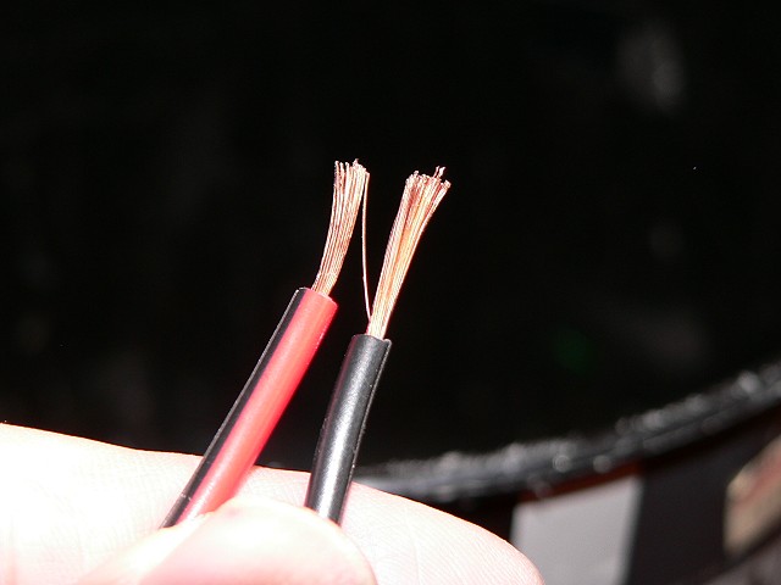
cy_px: 292
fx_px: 2279
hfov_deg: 19.4
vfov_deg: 14.6
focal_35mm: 101
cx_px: 390
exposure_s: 1/50
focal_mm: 16.8
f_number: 4
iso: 100
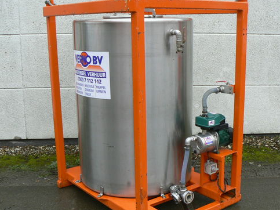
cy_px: 121
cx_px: 154
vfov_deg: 30.8
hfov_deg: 40.4
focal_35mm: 47
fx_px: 380
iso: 80
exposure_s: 1/100
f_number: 4.5
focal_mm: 6
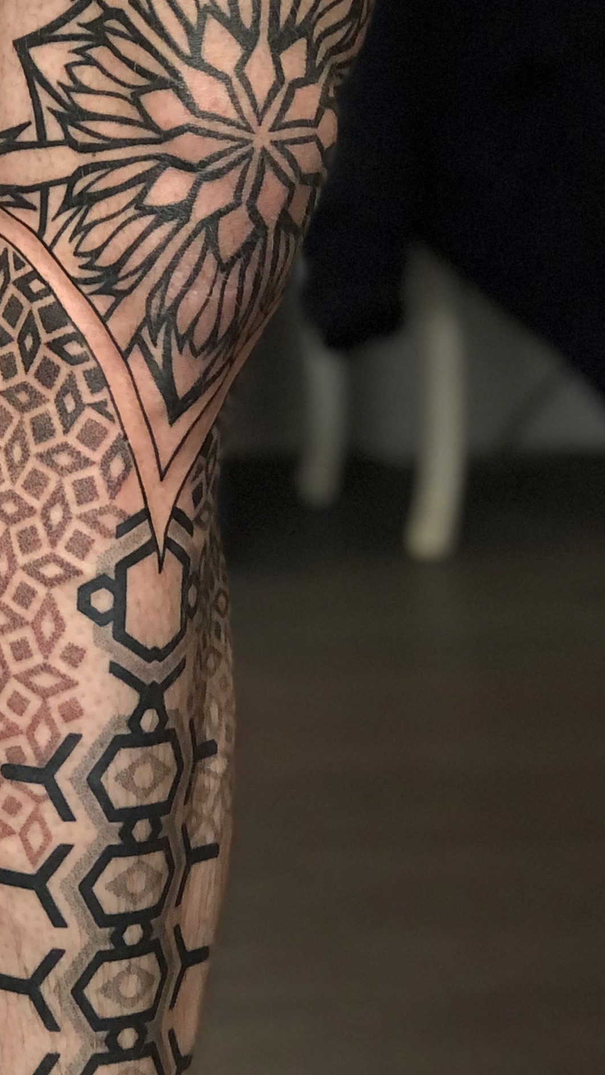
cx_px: 155
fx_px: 3451
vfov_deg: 17.7
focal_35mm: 121
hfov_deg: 10.0
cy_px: 592
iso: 160
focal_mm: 6
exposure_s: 1/14
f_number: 2.4
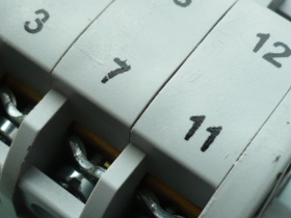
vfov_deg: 18.4
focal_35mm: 80
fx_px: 673
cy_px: 105
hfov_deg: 24.3
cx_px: 104
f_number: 2.8
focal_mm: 5.8
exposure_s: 1/40
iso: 100
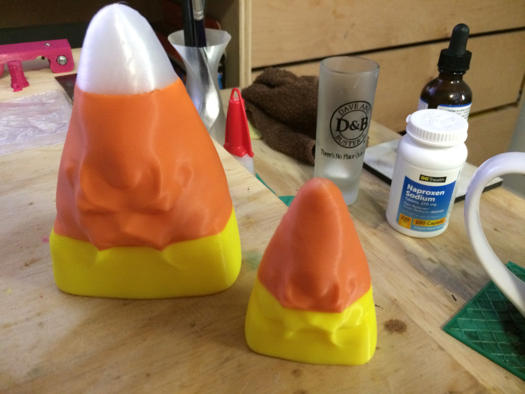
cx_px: 262
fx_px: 440
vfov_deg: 48.2
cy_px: 197
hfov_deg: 61.7
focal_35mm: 29
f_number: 2.2
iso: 320
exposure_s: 1/15
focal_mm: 4.15
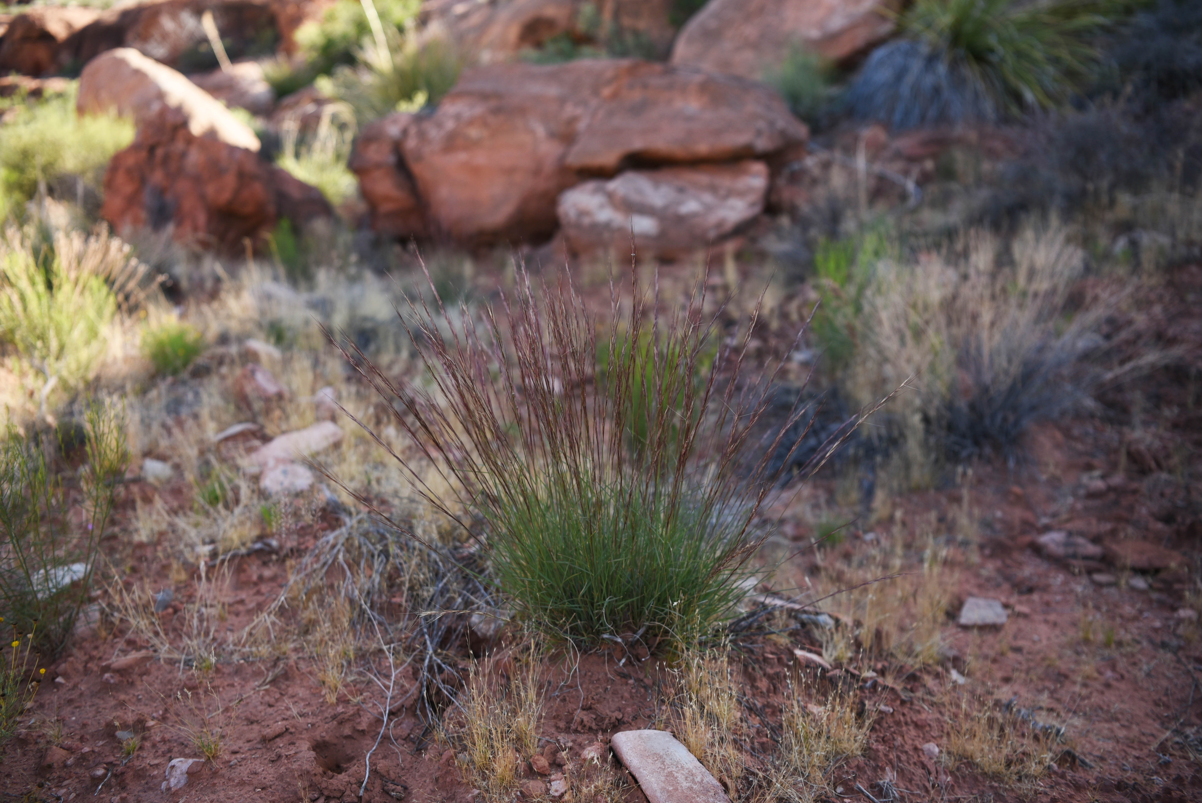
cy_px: 402
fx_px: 1035
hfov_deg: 60.3
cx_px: 601
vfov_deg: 42.4
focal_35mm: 31
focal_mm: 31
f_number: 2.8
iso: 250
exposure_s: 1/1250
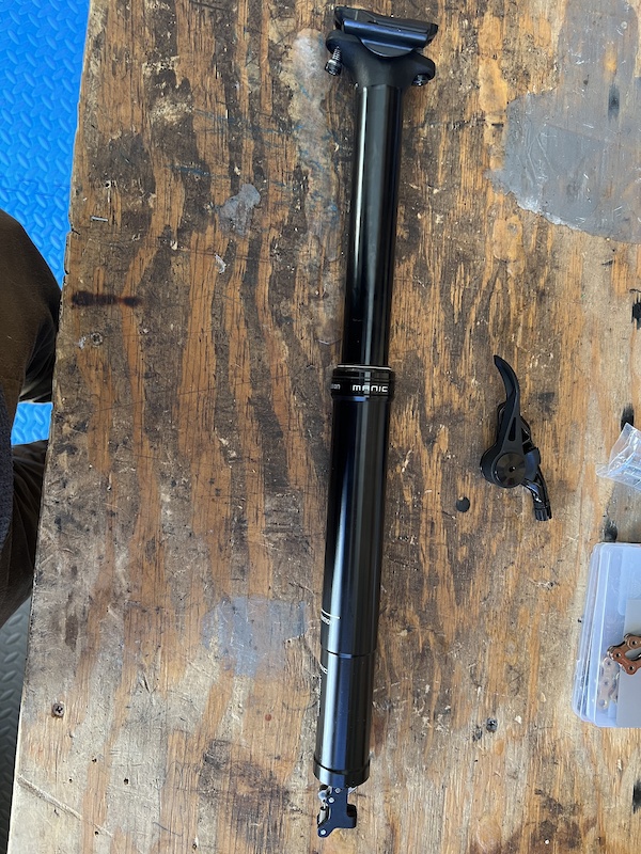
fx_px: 642
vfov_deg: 67.3
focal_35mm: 26
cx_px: 320
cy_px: 427
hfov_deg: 53.1
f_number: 1.5
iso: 125
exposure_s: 1/83
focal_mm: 5.7
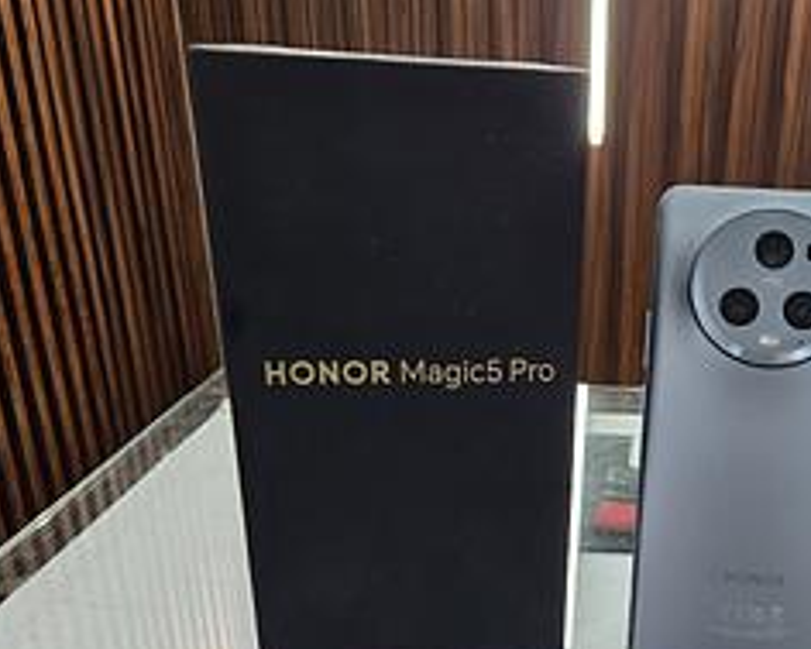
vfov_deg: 38.0
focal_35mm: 38
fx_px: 912
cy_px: 501
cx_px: 591
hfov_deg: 46.5
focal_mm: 5.4
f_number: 1.8
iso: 400
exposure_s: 1/120
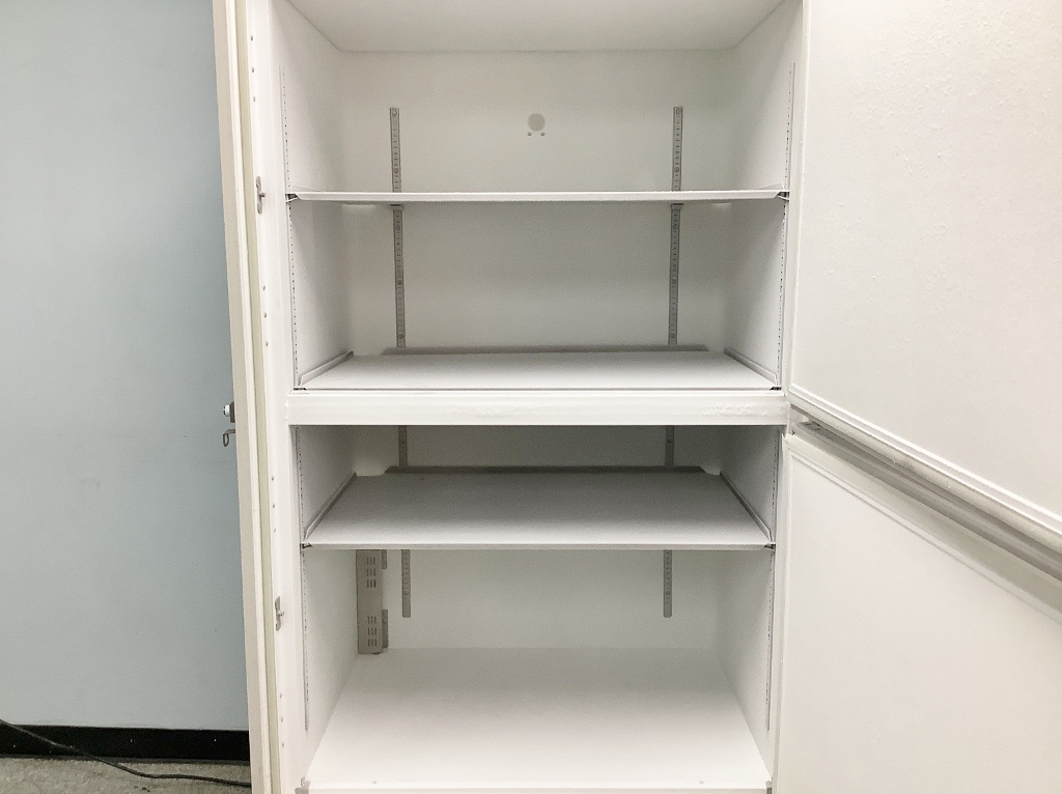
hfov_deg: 58.4
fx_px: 950
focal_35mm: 31
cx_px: 531
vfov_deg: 45.4
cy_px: 397
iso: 100
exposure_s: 1/60
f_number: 2.4
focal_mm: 3.3
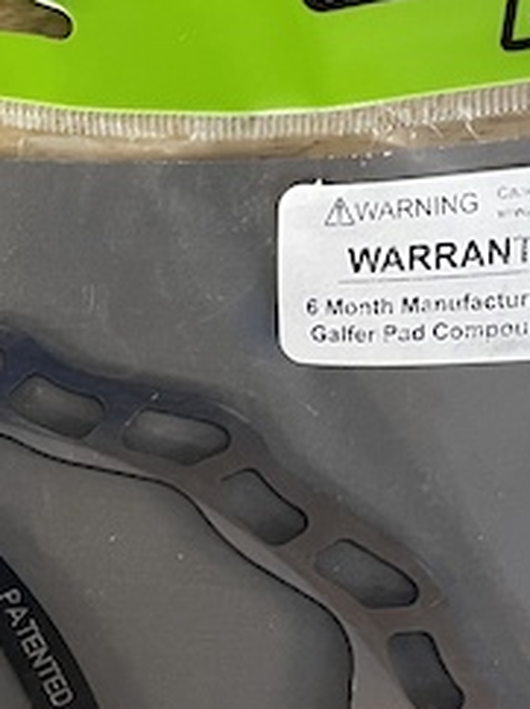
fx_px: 1759
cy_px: 703
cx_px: -73
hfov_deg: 16.5
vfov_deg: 22.0
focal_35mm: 86
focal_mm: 5.1
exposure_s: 1/60
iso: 320
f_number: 1.6
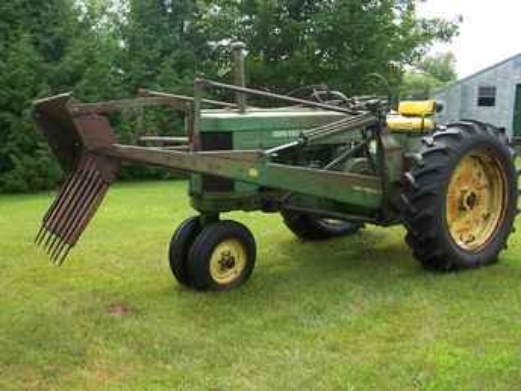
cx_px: 260
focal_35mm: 38
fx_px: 572
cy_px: 196
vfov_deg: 37.7
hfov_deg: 49.0
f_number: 2.8
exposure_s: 1/500
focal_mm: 6.3
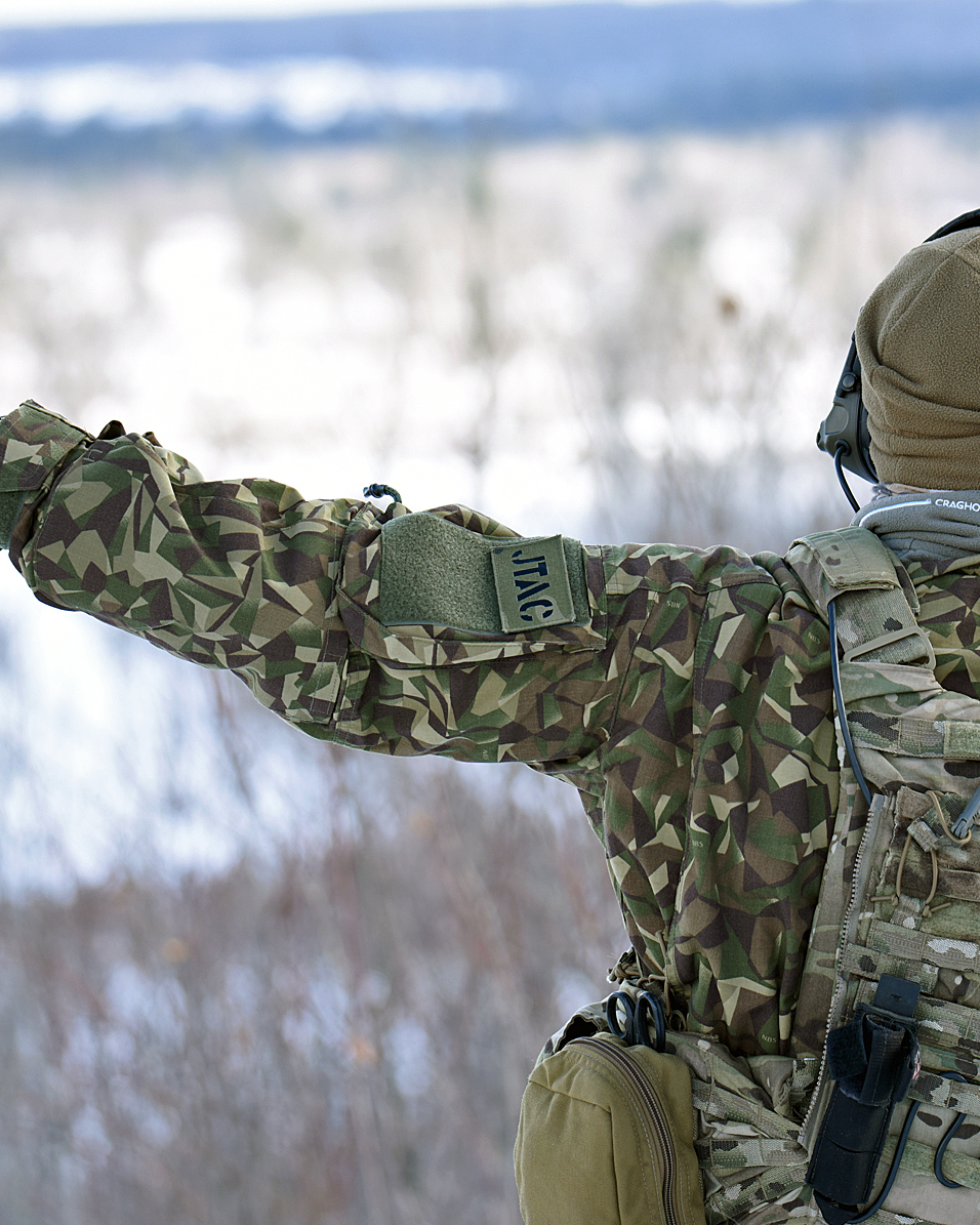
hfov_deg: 7.3
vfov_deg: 9.1
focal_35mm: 212
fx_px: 7686
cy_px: 613
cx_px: 553
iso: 500
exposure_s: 1/640
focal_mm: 150
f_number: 5
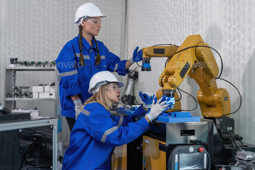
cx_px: 128
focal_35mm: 50
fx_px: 354
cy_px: 85
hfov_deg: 39.6
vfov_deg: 27.0
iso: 400
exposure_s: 1/200
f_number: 2
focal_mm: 50
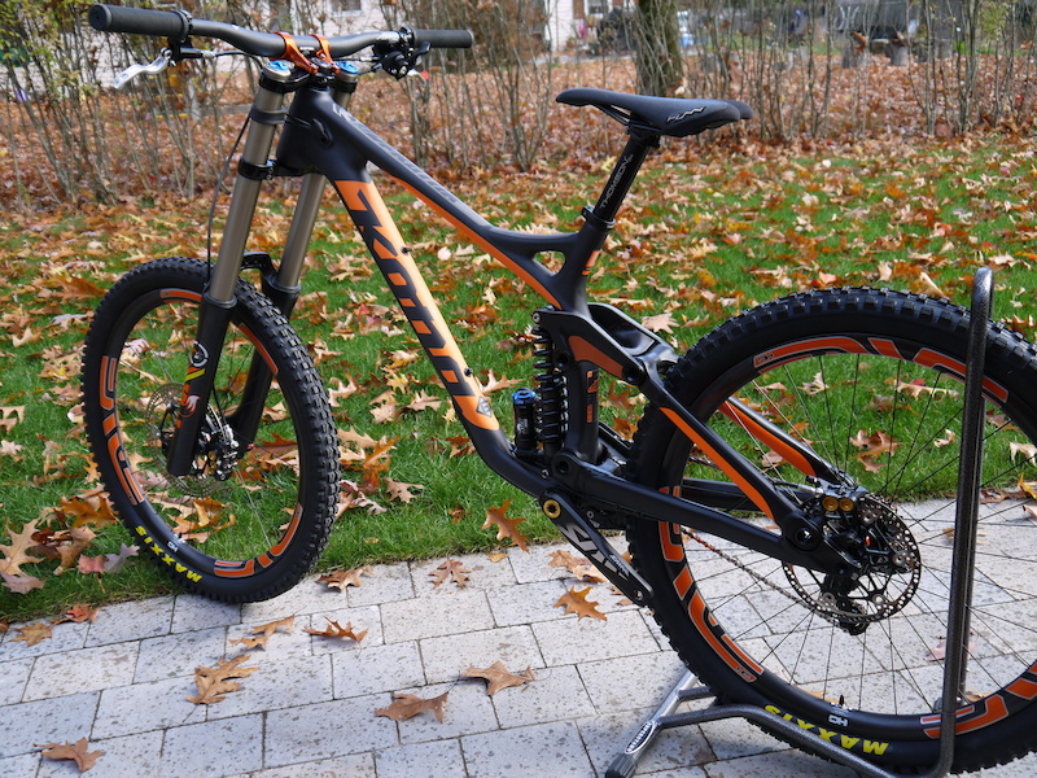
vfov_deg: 39.7
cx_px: 518
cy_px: 389
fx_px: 1078
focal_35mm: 36
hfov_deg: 51.4
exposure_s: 1/125
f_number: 4.5
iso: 160
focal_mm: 18
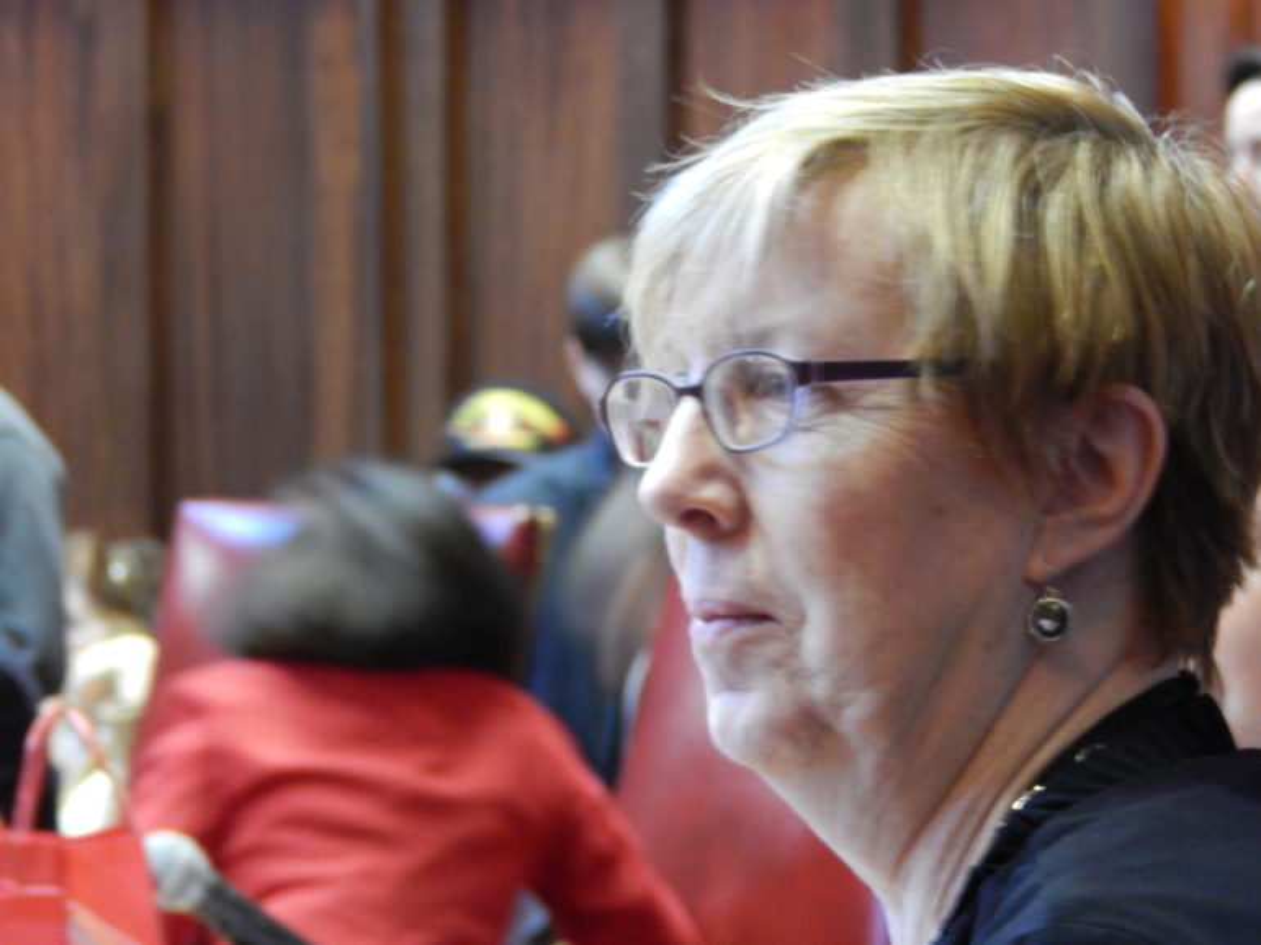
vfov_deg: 6.3
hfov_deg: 8.5
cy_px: 472
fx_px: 8523
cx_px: 630
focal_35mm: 234
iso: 800
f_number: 5.6
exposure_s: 1/4
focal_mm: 41.7
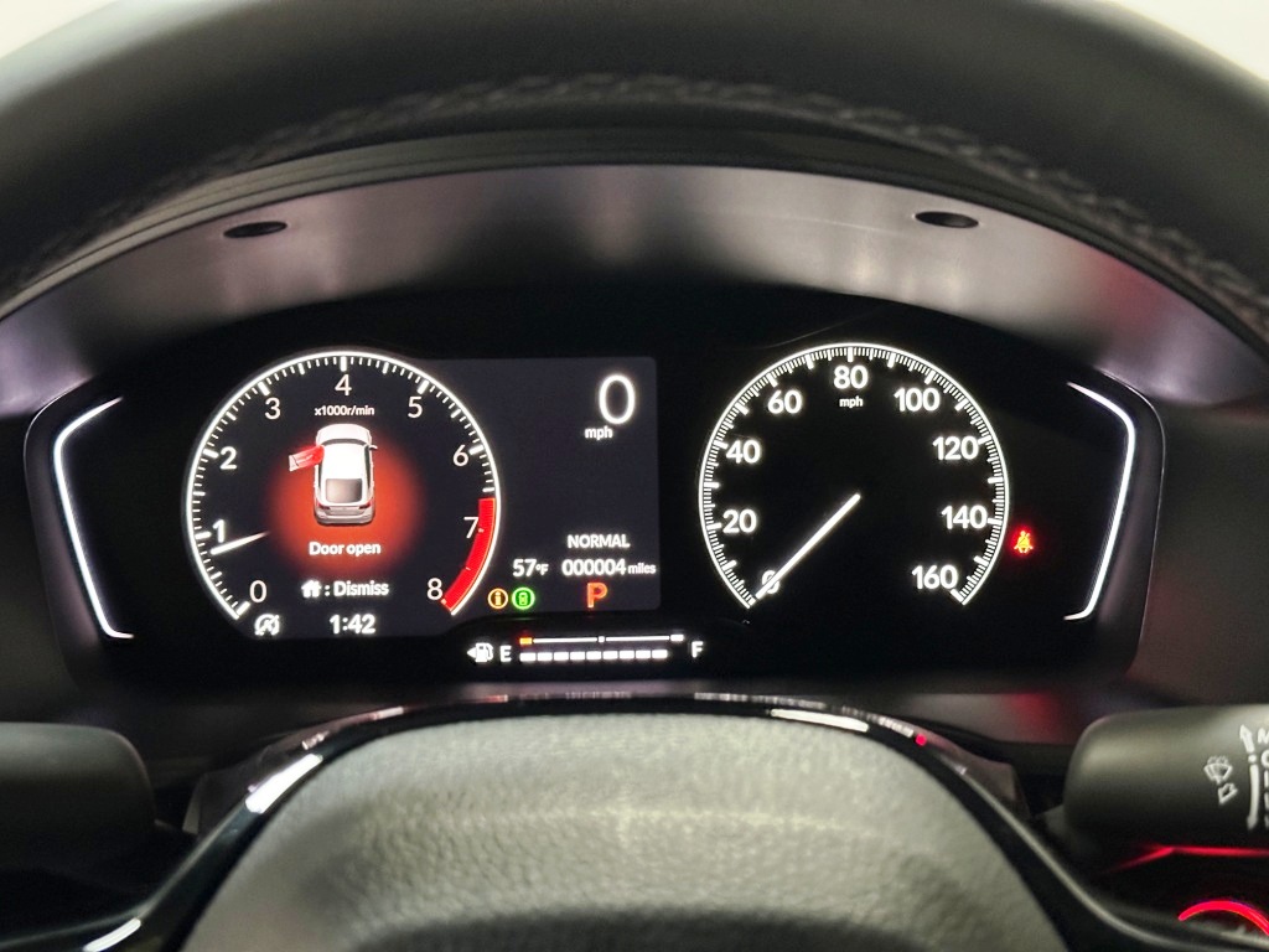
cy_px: 476
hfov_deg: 39.7
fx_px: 1760
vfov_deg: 30.3
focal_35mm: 48
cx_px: 634
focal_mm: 6.86
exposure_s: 1/30
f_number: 1.78
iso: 640
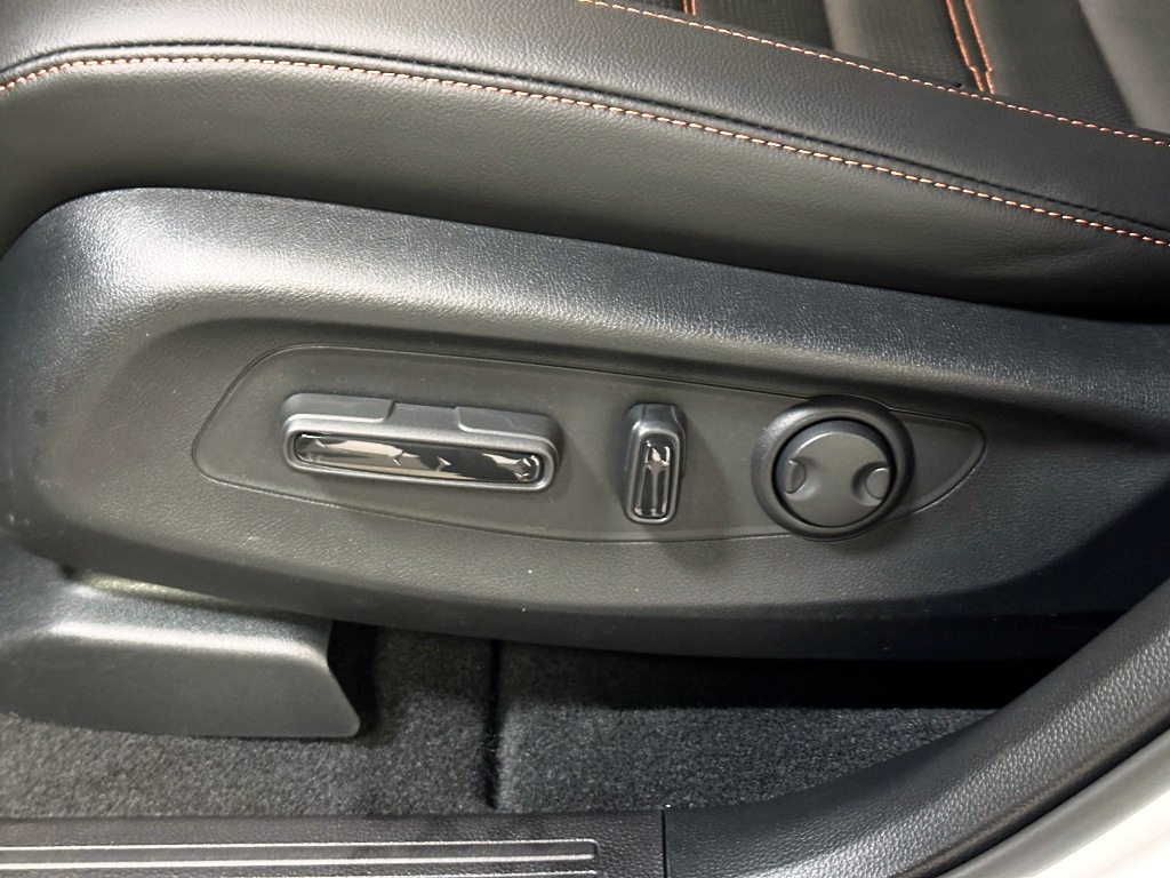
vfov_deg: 30.3
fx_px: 1622
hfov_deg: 39.7
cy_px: 439
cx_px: 585
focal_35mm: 48
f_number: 1.78
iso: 800
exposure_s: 1/17
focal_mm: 6.86
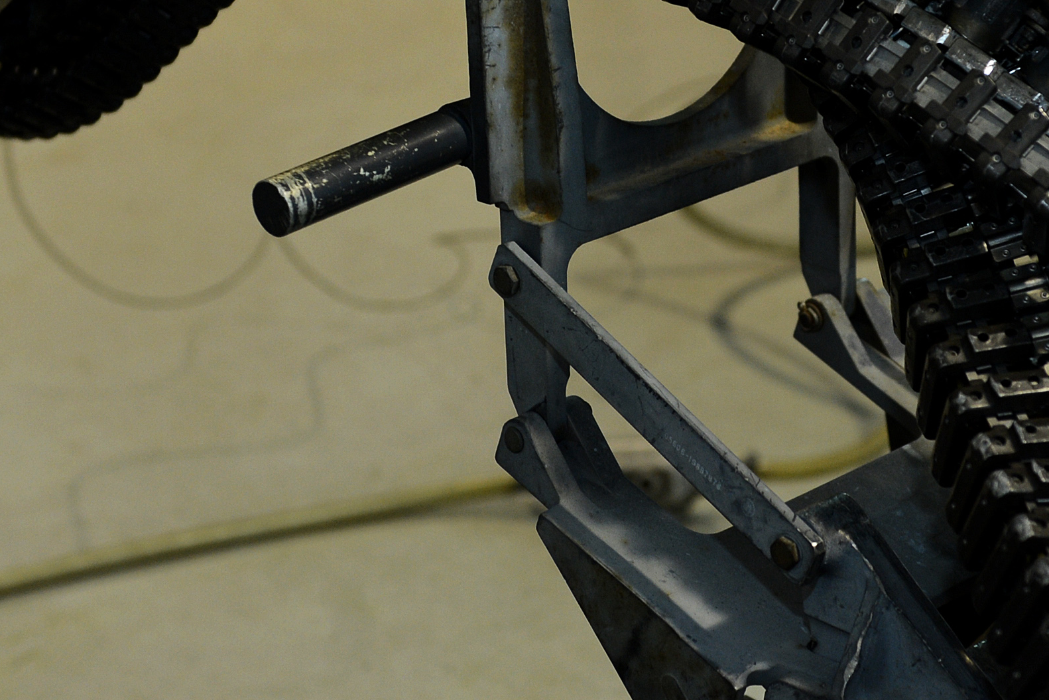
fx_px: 3060
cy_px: 220
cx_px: 746
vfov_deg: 13.0
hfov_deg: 19.4
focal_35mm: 105
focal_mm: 45
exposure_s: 1/125
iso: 1250
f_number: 3.2
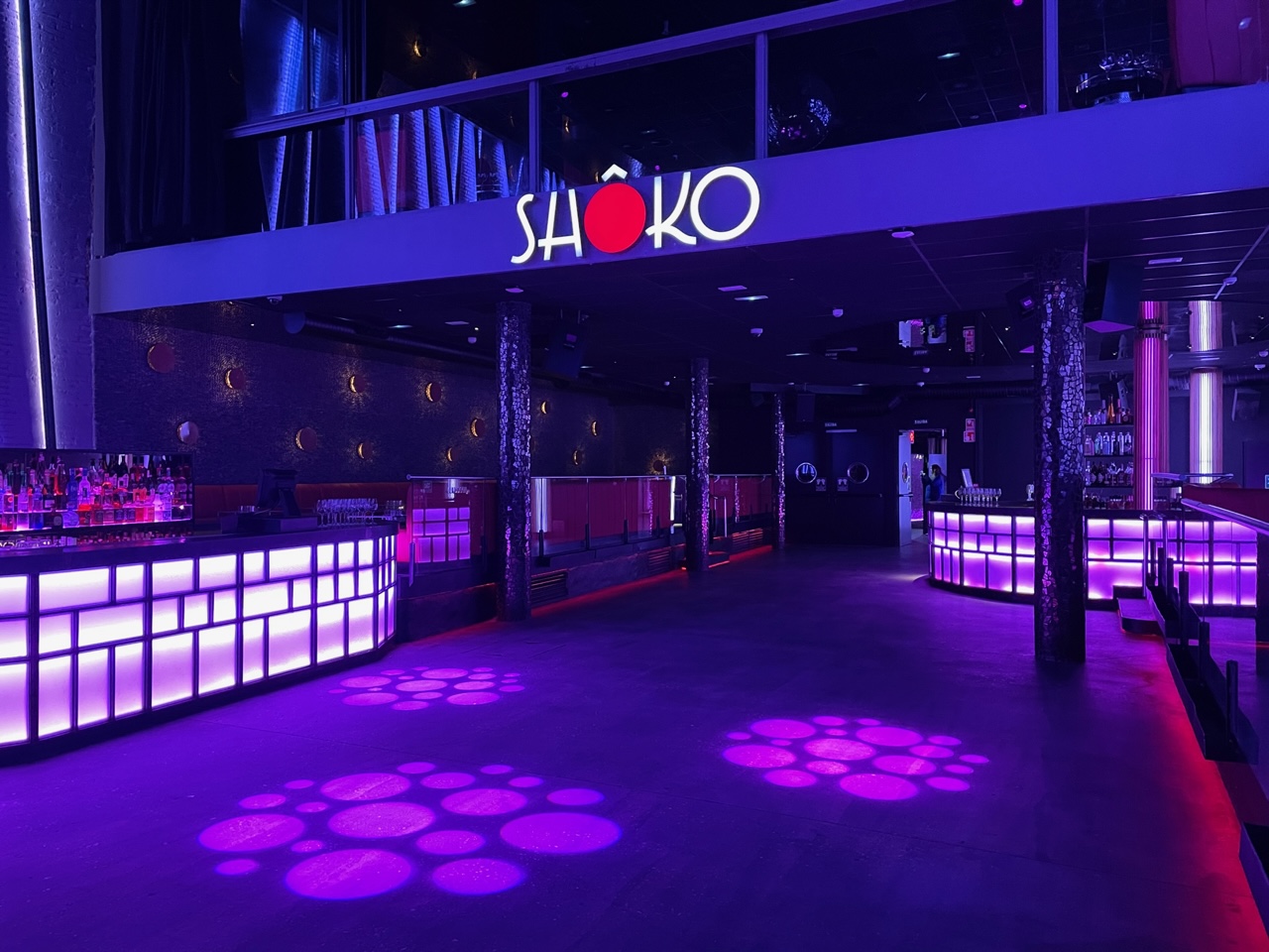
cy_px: 476
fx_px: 953
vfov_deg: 53.1
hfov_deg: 67.3
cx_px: 634
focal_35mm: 26
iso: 640
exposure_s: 1/30
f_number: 1.6
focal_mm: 4.2
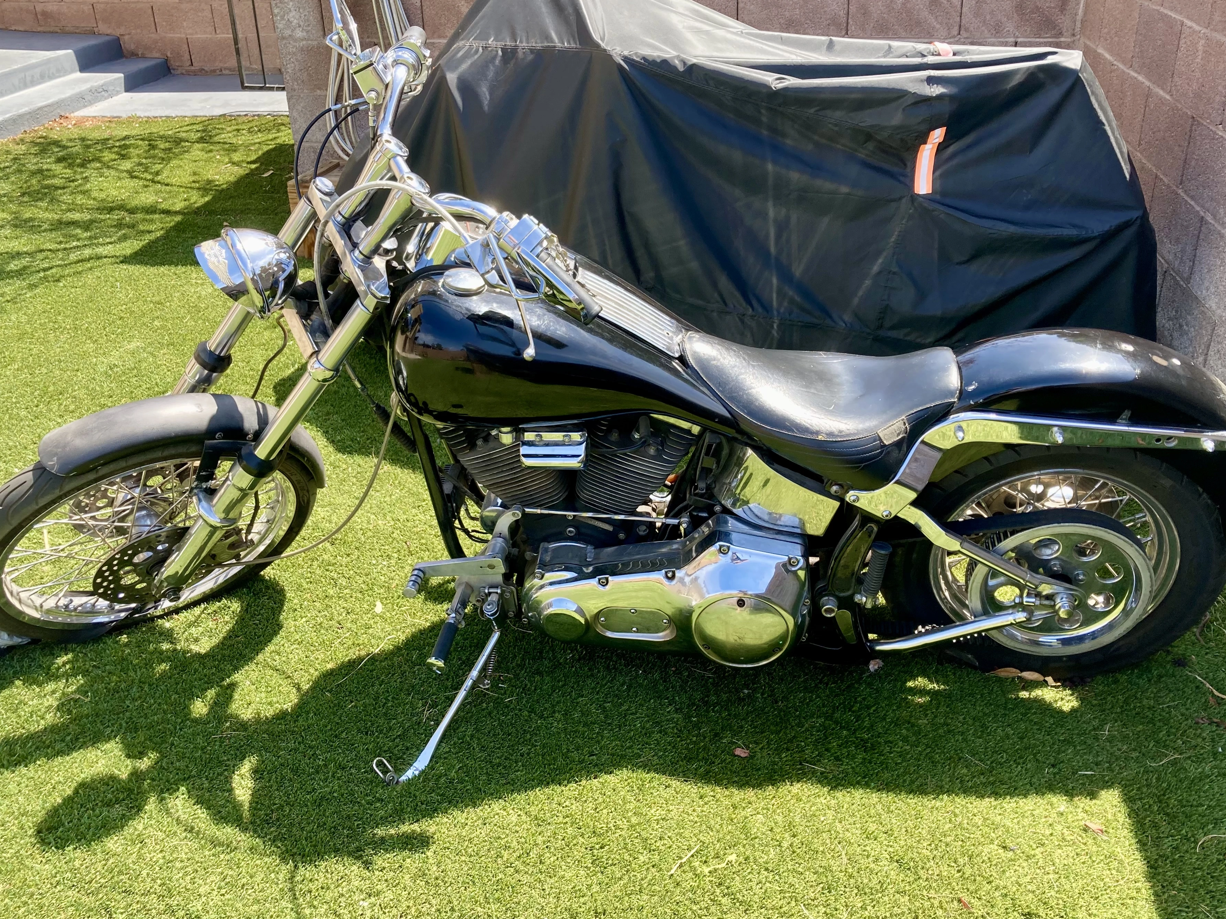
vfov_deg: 45.4
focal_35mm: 31
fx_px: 1098
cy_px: 450
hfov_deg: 58.3
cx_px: 623
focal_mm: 3.99
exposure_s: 1/317
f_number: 1.8
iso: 20
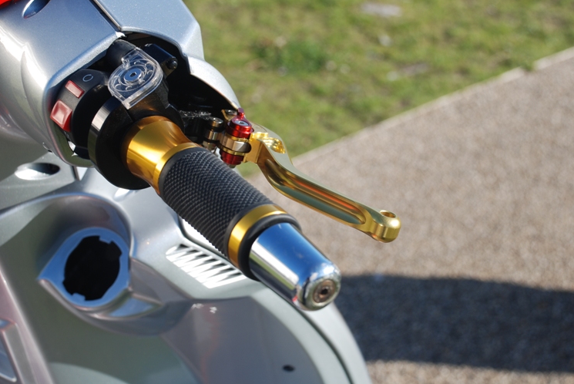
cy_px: 180
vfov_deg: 17.7
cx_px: 290
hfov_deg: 26.3
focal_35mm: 77
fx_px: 1229
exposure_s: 1/200
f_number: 7.1
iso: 100
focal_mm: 48
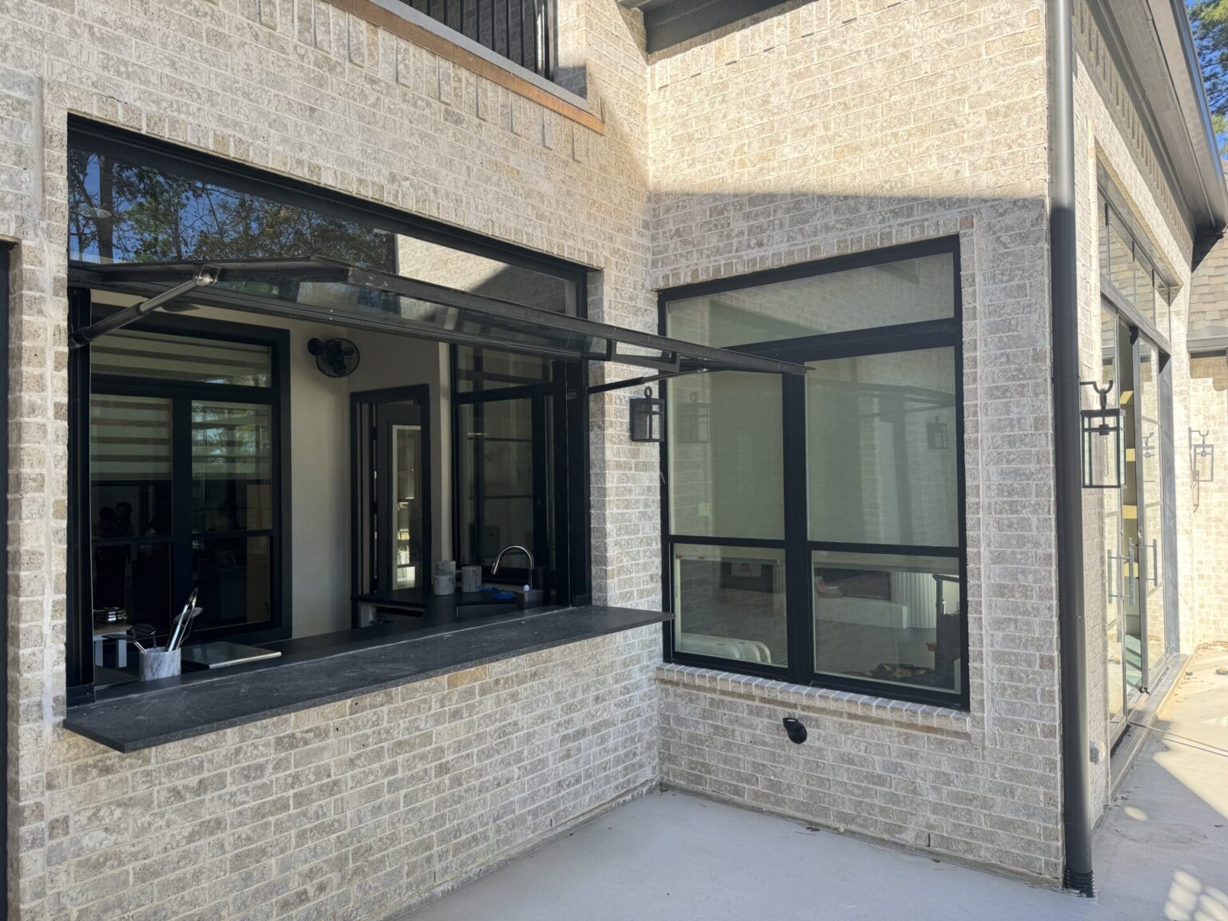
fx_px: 851
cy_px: 460
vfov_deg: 56.8
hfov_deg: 71.6
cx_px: 614
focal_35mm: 24
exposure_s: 1/693
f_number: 1.78
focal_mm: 6.76
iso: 80
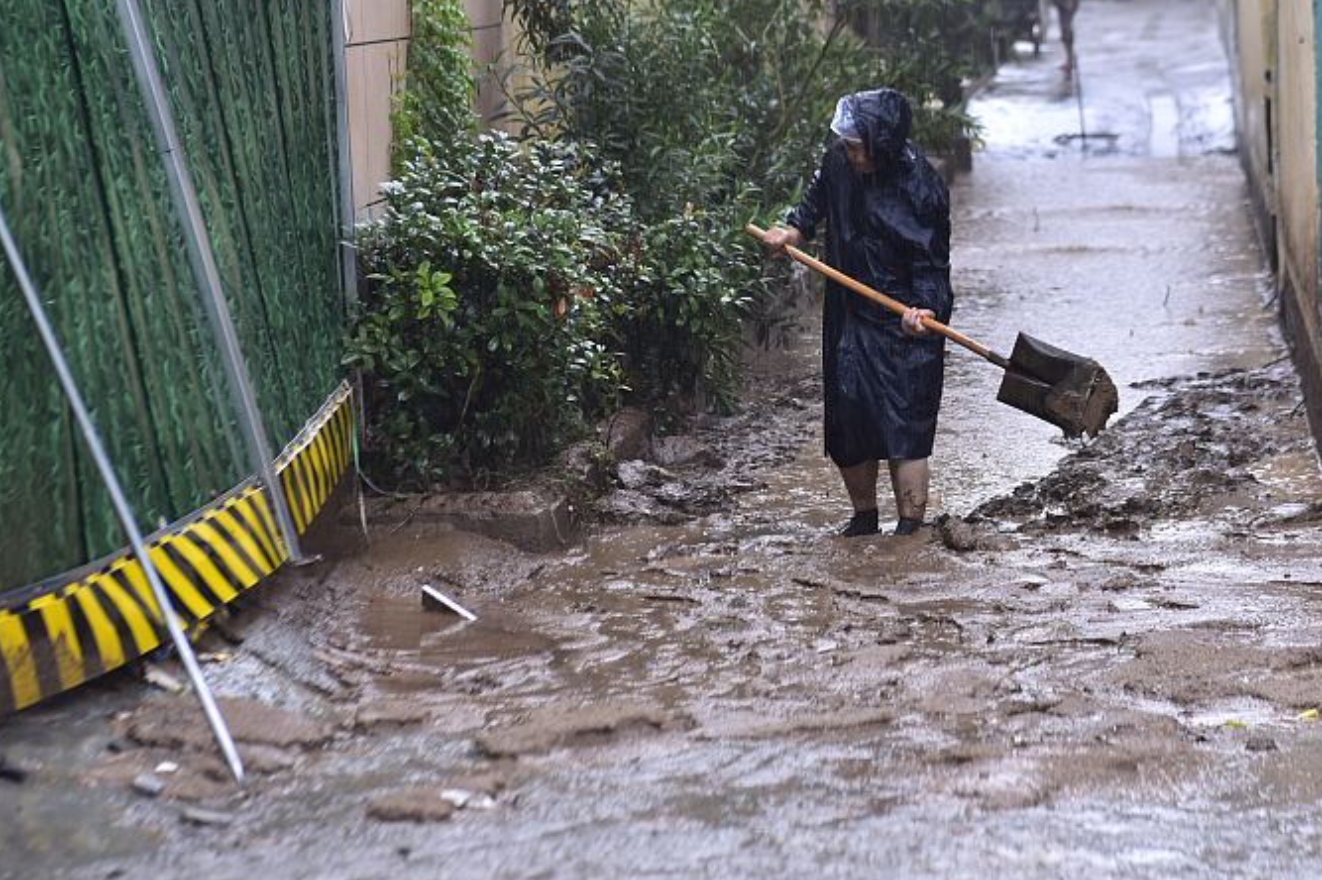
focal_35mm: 126
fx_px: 4625
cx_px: 832
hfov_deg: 16.2
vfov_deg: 10.9
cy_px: 266
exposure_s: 1/160
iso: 200
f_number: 4
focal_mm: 70
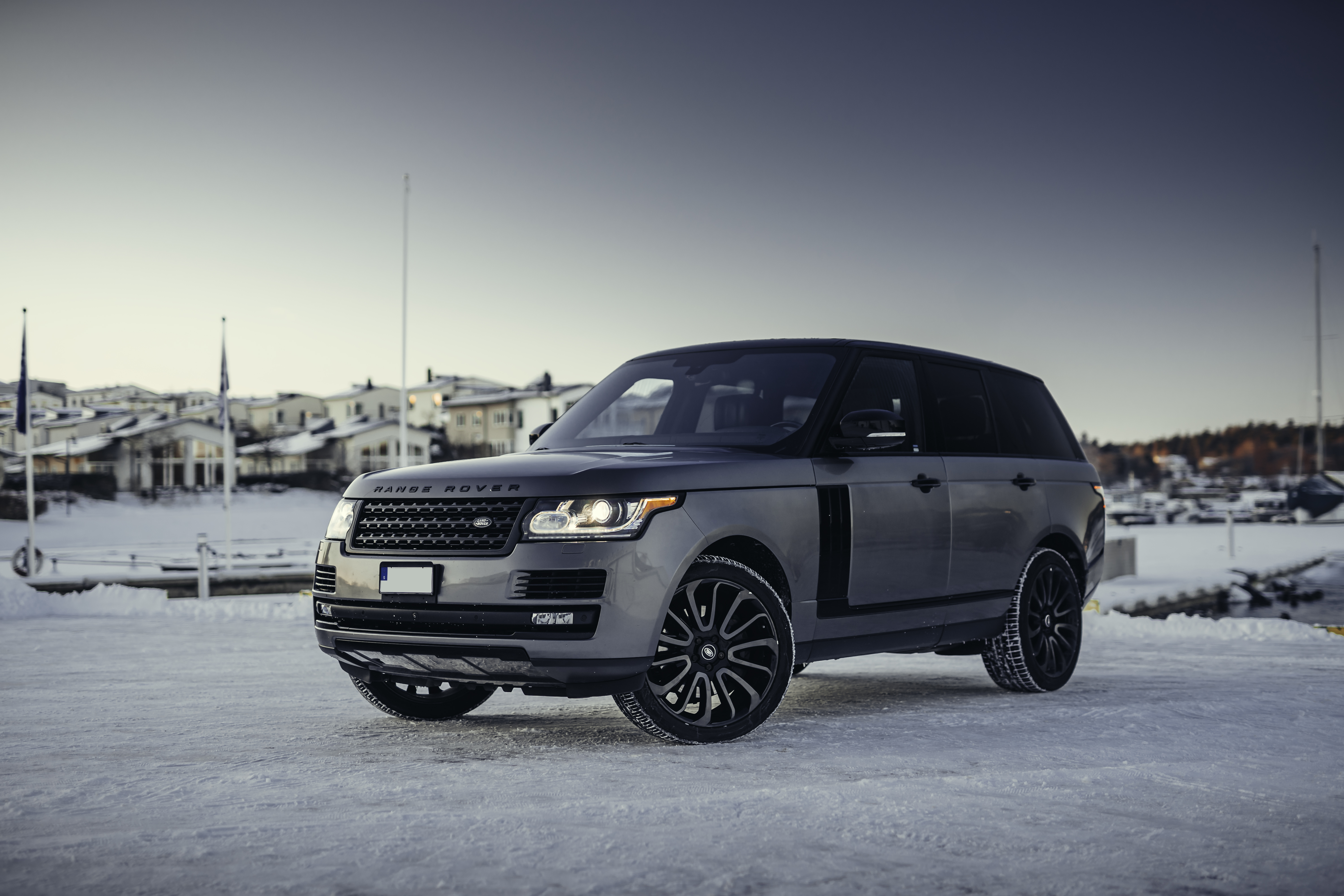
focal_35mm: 50
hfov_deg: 39.6
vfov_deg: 27.0
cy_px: 448
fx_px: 1867
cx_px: 672
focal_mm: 50
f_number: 1.7
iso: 125
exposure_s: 1/200
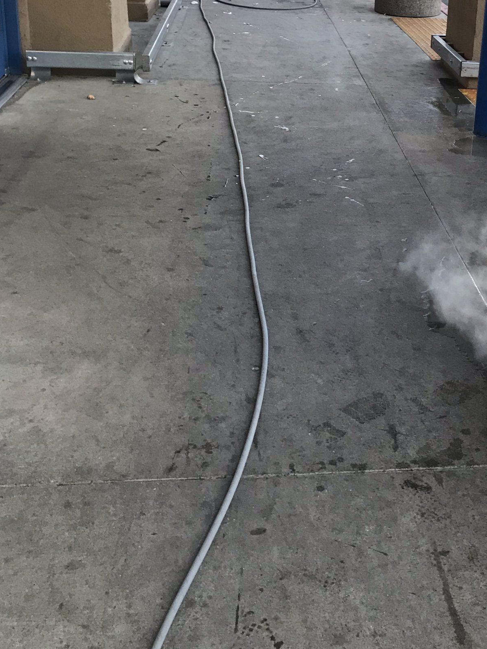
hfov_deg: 31.5
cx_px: 375
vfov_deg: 40.7
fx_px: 844
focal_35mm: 45
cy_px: 149
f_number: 1.8
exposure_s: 1/24
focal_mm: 3.99
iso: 40
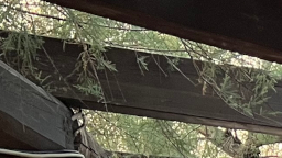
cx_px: 558
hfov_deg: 11.1
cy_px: 596
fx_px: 1324
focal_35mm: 177
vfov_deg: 5.9
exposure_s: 1/60
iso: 80
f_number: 1.5
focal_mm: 5.7
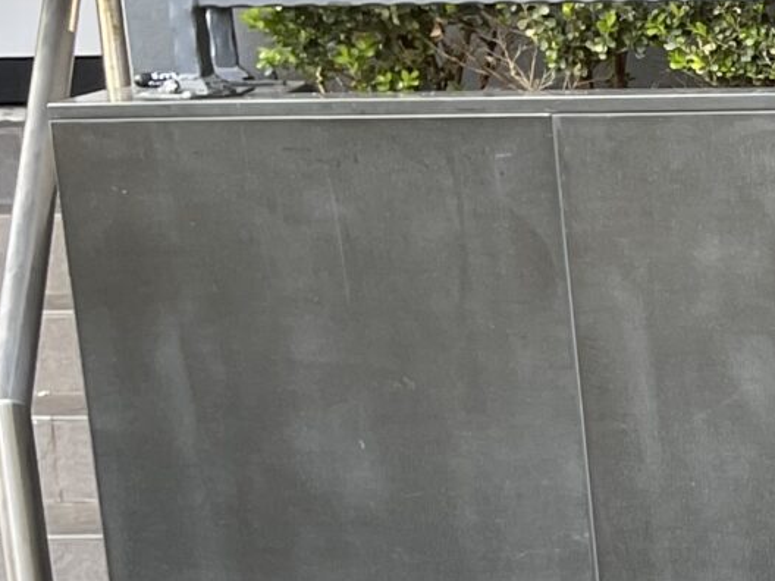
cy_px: 525
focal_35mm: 126
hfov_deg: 12.8
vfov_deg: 11.7
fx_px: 2821
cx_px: 1728
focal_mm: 5.1
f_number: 1.6
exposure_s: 1/121
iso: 64
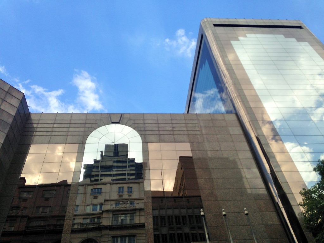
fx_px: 309
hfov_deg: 55.4
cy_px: 122
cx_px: 162
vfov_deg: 42.9
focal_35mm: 33
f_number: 2.4
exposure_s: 1/903
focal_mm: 4.12
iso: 50
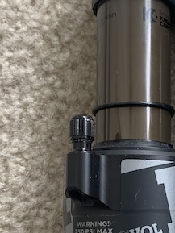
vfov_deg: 26.7
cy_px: 176
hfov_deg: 20.1
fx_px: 485
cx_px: 149
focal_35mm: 72
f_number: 1.8
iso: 100
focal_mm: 4.25
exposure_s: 1/60
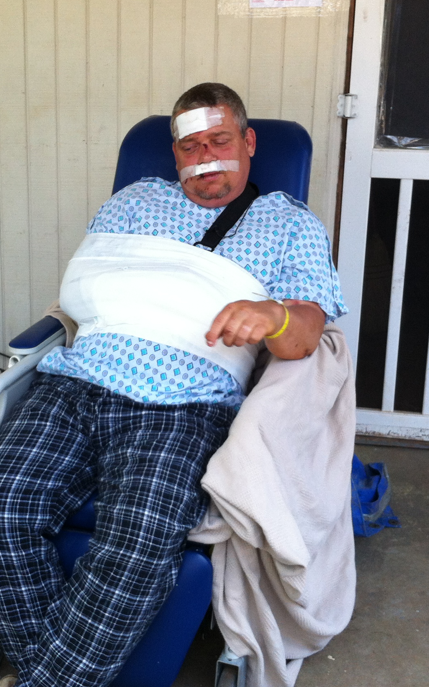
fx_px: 1066
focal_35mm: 57
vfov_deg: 35.7
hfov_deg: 22.7
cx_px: 168
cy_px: 311
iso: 80
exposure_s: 1/165
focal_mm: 3.85
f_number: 2.8
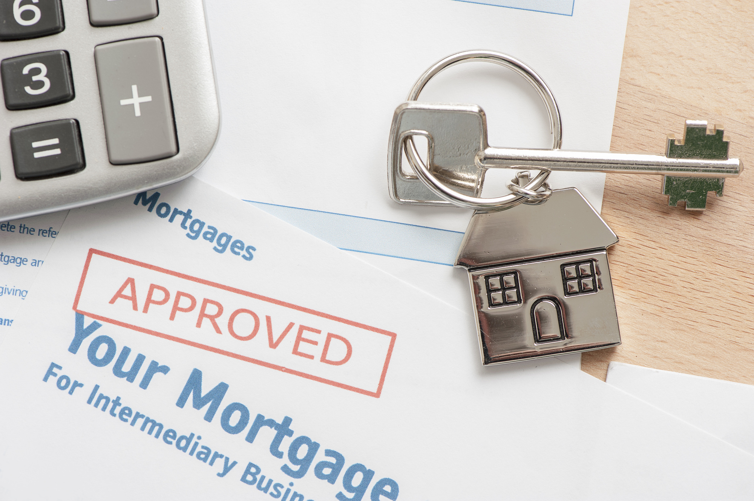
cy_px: 250
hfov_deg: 19.5
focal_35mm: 105
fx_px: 2197
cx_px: 377
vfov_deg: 13.0
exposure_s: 1/125
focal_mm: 105
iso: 200
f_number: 9
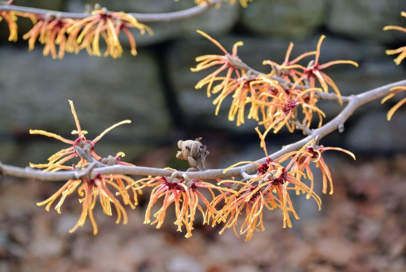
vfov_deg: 12.4
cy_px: 136
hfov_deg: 18.4
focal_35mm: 111
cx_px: 203
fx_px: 1253
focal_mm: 41.2
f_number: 4
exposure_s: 1/125
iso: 110
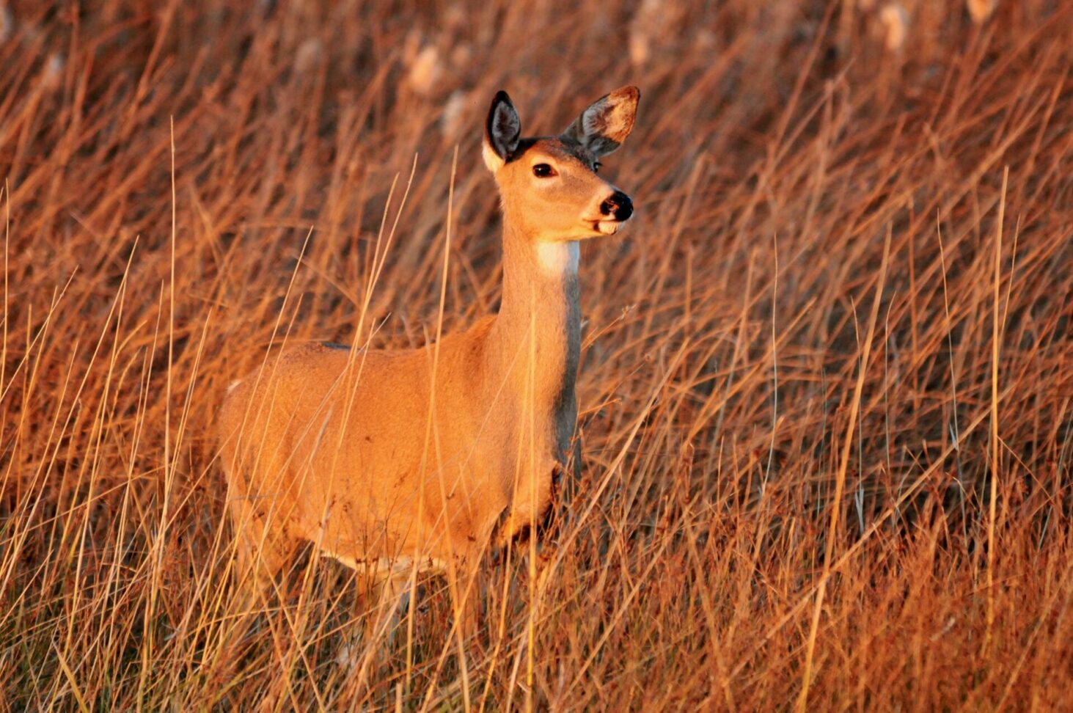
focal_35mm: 750
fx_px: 22329
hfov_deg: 2.8
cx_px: 536
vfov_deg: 1.8
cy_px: 356
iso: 1000
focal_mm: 500
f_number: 6.3
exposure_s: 1/160
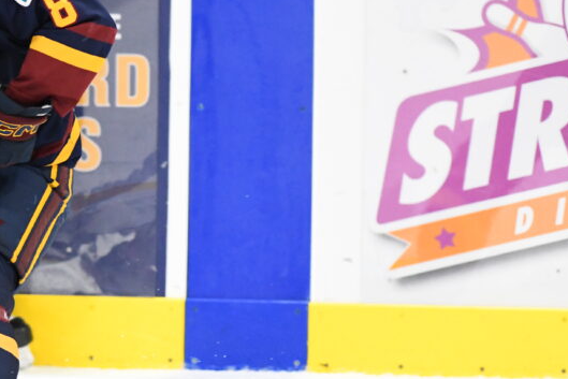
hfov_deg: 2.4
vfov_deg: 1.6
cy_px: 229
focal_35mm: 871
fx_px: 13745
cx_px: -105
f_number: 4
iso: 5000
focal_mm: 300
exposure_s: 1/1250
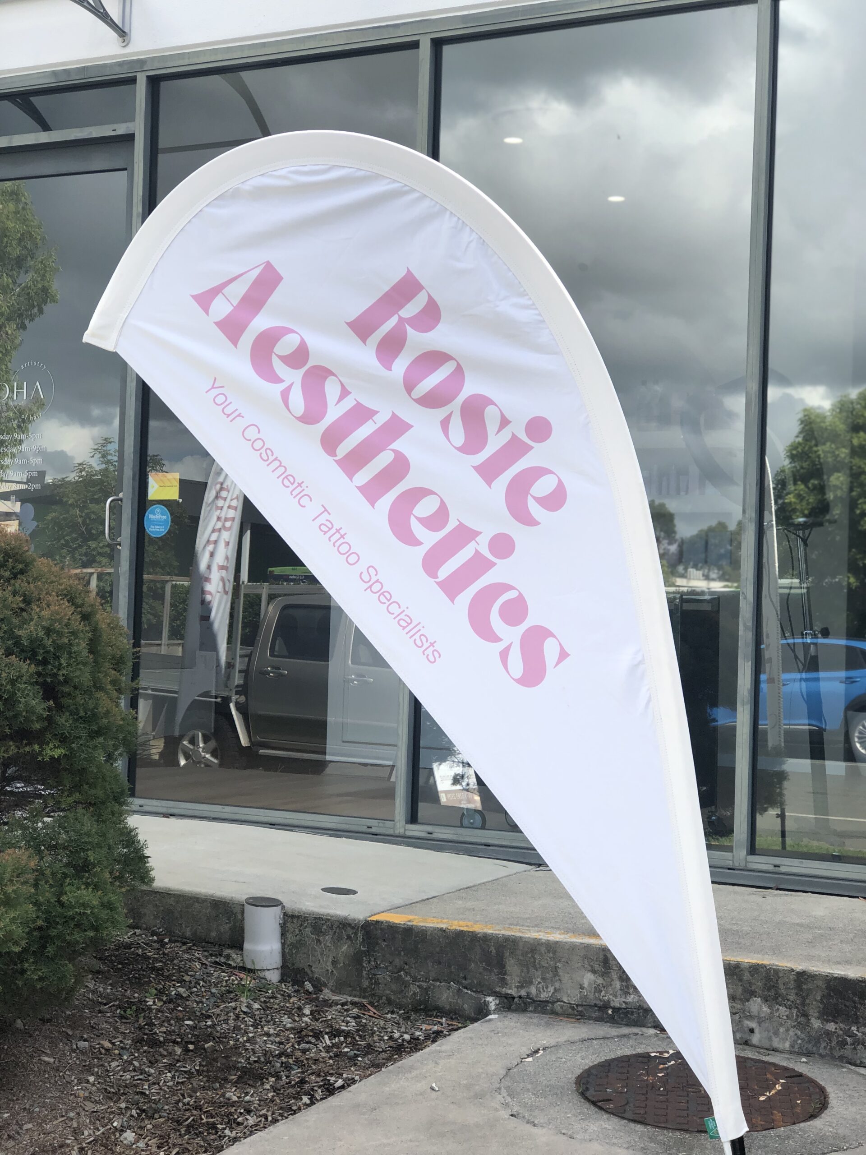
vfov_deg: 33.8
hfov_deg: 25.7
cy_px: 578
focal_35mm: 57
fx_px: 1901
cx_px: 433
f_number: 2.8
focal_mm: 6.6
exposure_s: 1/448
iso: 20
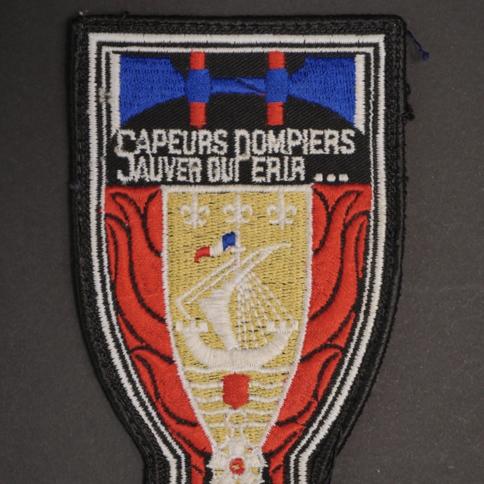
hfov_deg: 20.9
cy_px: 263
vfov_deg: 20.9
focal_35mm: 83
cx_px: 242
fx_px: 1313
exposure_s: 1/100
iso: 200
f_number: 3.2
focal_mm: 35
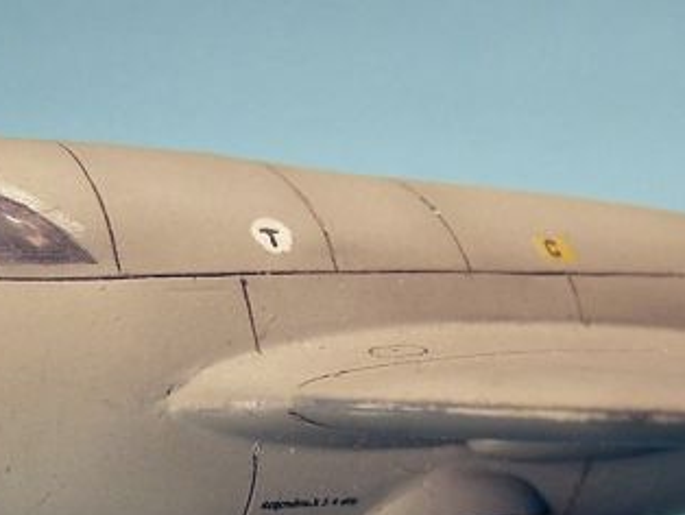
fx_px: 2396
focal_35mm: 121
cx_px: 223
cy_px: 504
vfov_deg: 12.1
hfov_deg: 16.2
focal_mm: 6.3
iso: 64
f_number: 2.8
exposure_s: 1/60
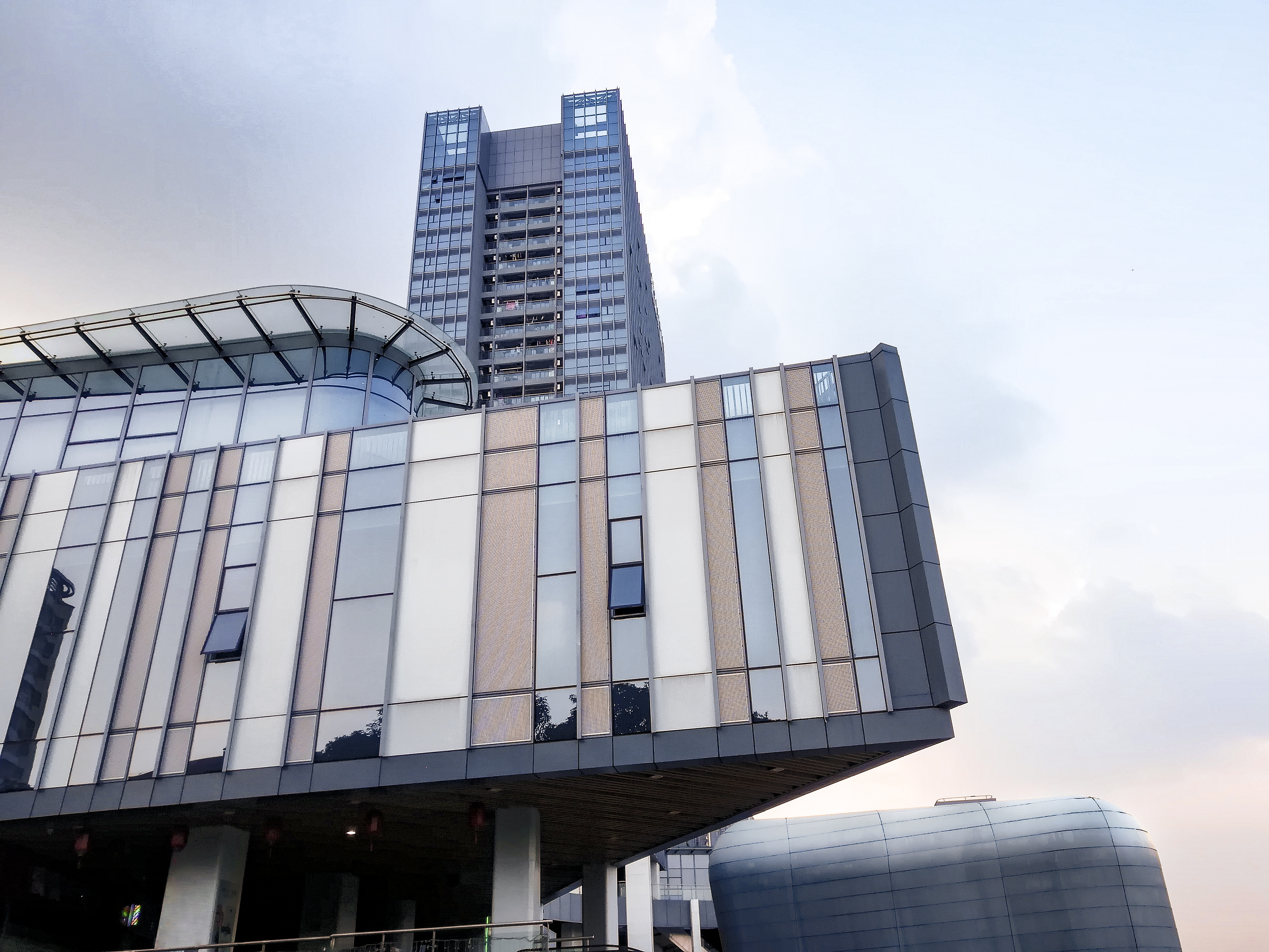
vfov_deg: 51.4
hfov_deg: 65.3
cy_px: 476
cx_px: 634
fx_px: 990
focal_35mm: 27
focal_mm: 3.83
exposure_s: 1/252
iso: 50
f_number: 1.8
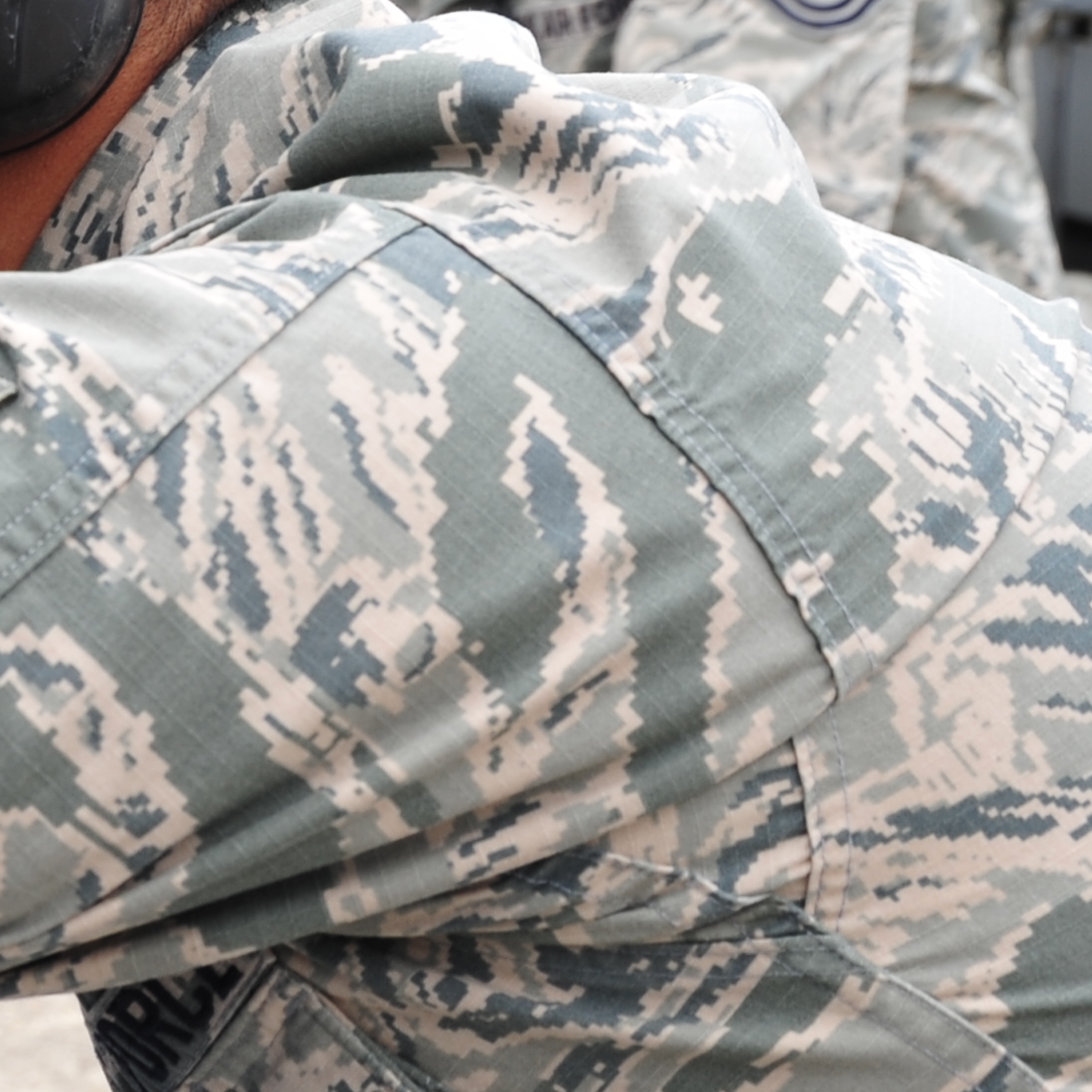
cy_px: 449
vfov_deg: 12.6
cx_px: -195
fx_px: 4925
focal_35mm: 138
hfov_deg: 12.4
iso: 200
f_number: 9
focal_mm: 42
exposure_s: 1/80
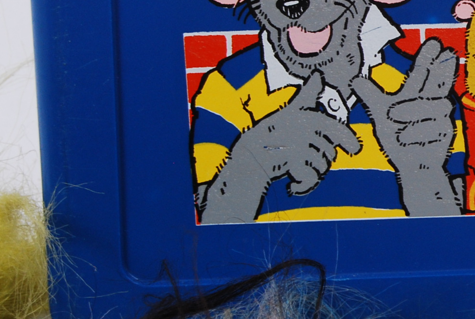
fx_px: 2221
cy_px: 73
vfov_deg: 8.2
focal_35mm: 168
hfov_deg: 11.8
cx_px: 636
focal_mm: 38
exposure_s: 1/40
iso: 400
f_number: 9
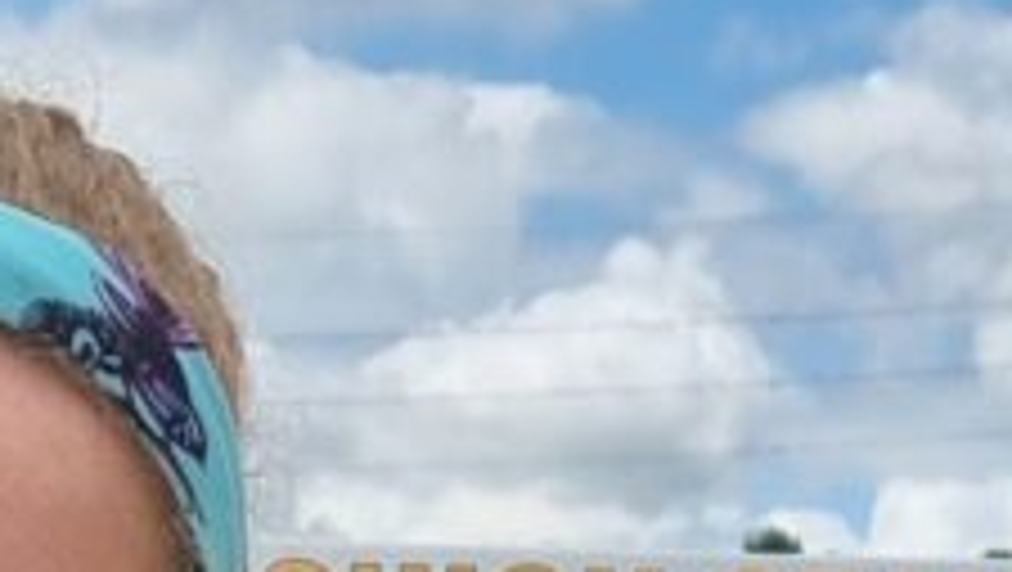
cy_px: 1705
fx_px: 3196
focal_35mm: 119
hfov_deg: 17.8
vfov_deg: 8.6
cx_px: 193
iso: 50
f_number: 1.8
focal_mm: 6.7
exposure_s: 1/854
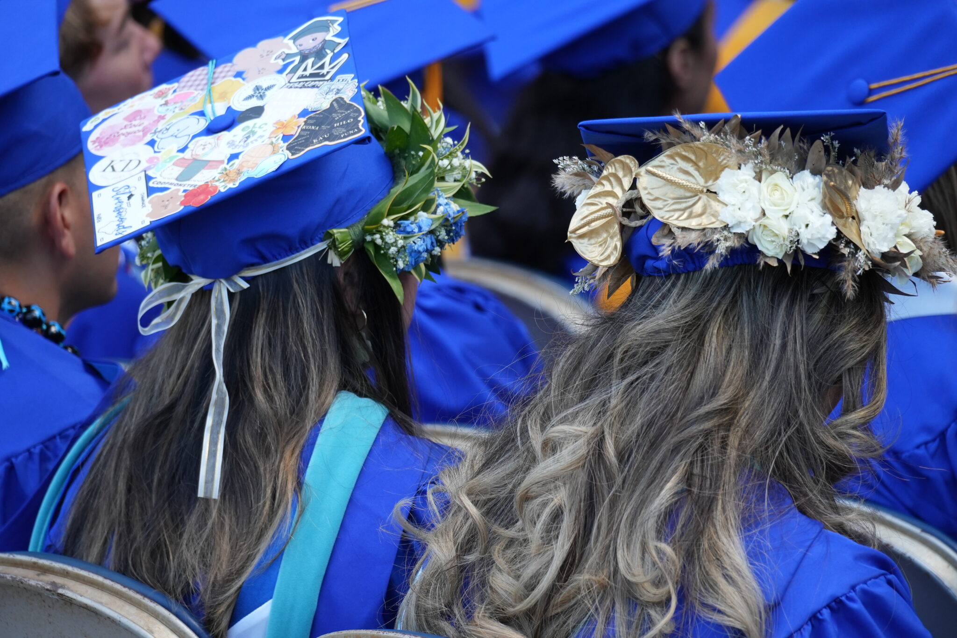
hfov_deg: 5.6
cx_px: 478
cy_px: 319
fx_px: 9834
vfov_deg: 3.7
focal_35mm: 370
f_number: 6.3
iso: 640
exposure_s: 1/400
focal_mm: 247
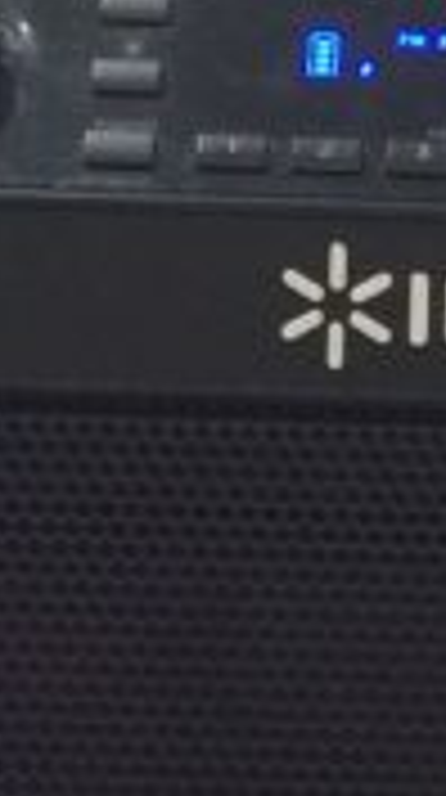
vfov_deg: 11.6
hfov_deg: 6.5
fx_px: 3864
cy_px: 836
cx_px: 613
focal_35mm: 183
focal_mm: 4.15
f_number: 2.2
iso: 160
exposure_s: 1/30
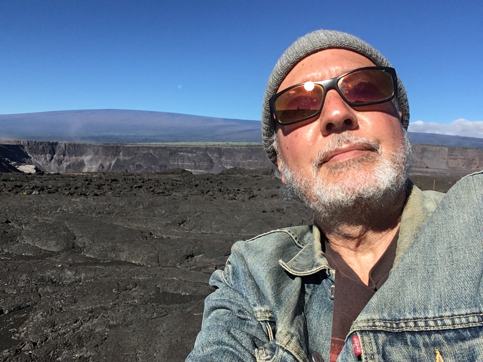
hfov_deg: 58.4
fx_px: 433
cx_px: 242
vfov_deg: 45.4
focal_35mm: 31
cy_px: 181
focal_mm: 2.15
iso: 50
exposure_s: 1/2304
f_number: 2.4
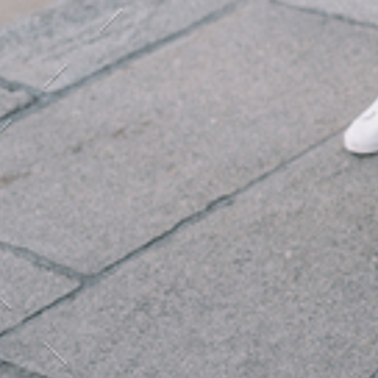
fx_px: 2286
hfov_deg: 8.9
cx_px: 737
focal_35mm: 185
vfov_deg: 9.3
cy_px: -72
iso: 320
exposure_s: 1/500
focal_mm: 50
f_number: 3.5
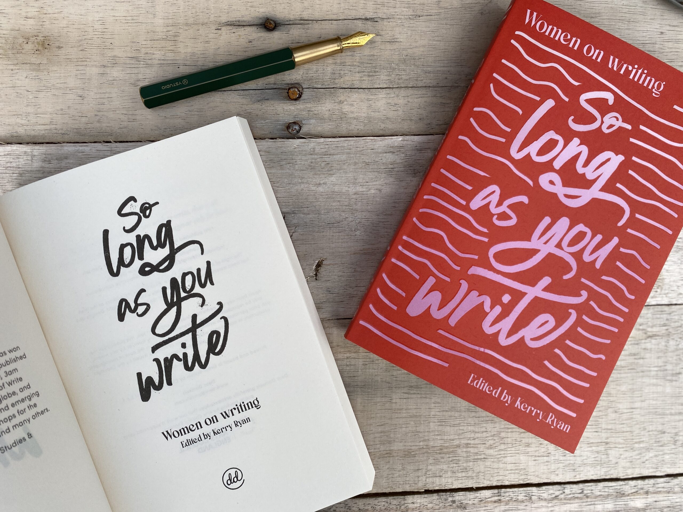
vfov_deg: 53.1
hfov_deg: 67.3
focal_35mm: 26
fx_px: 513
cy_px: 256
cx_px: 342
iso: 32
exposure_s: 1/252
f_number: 1.8
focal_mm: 4.25
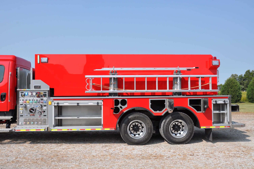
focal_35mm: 36
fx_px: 254
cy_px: 84
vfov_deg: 36.8
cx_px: 127
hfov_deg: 53.2
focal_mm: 24
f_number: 13
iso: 200
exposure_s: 1/160
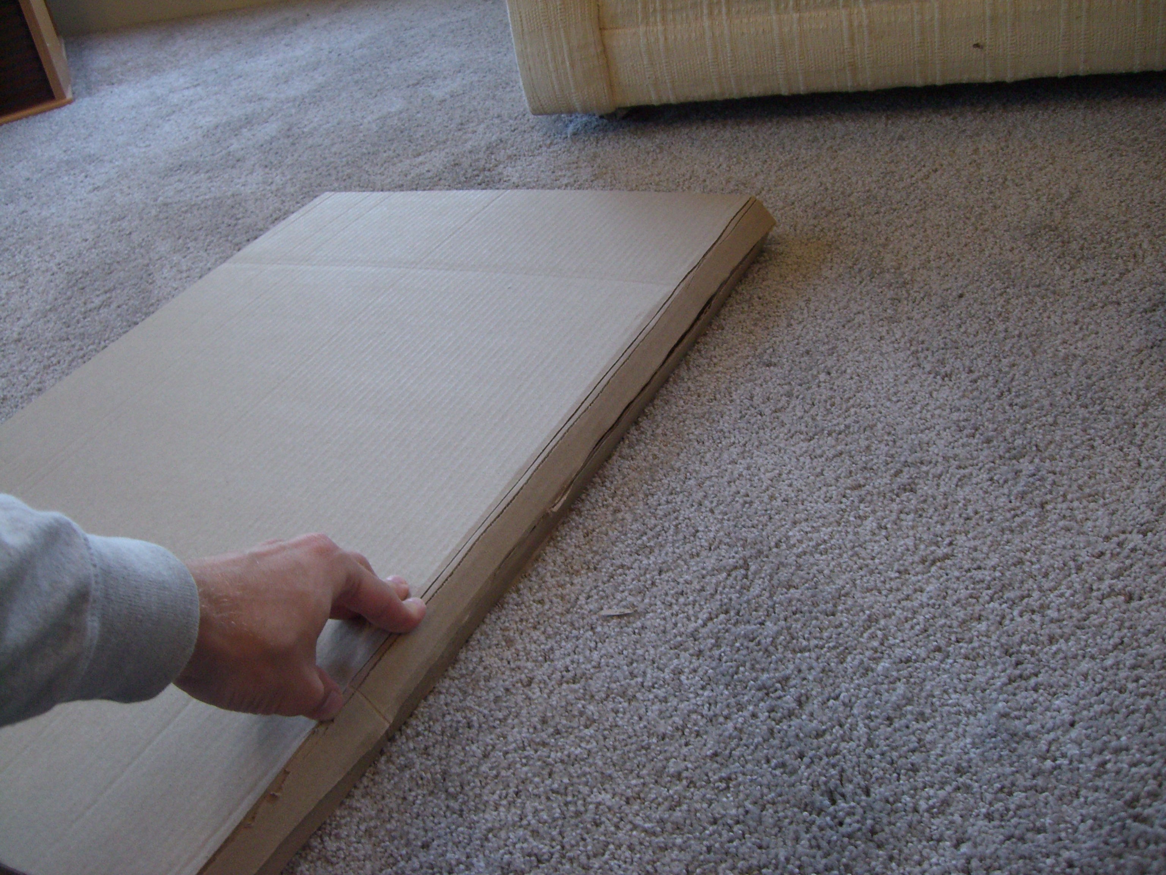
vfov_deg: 37.7
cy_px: 438
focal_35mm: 38
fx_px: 1280
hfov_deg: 49.0
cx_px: 583
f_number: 2.7
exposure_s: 1/60
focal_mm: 6.2
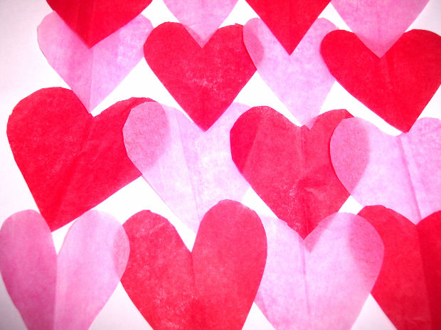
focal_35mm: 38
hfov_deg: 49.0
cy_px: 165
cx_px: 220
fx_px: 484
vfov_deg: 37.7
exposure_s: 1/125
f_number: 2.8
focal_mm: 8
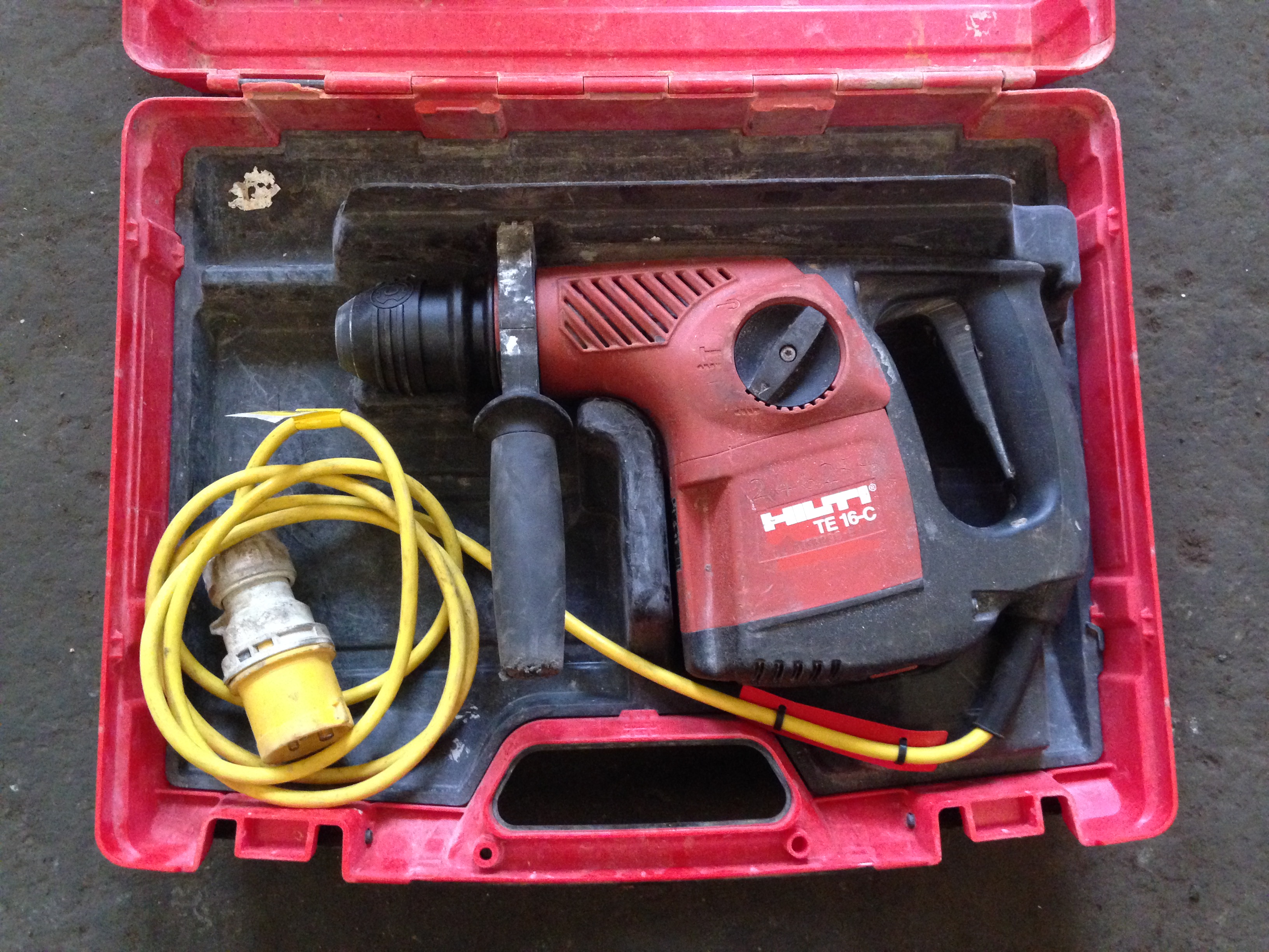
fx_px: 1210
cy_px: 476
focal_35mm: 33
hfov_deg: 55.4
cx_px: 634
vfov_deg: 42.9
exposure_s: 1/15
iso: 500
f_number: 2.4
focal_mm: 4.12
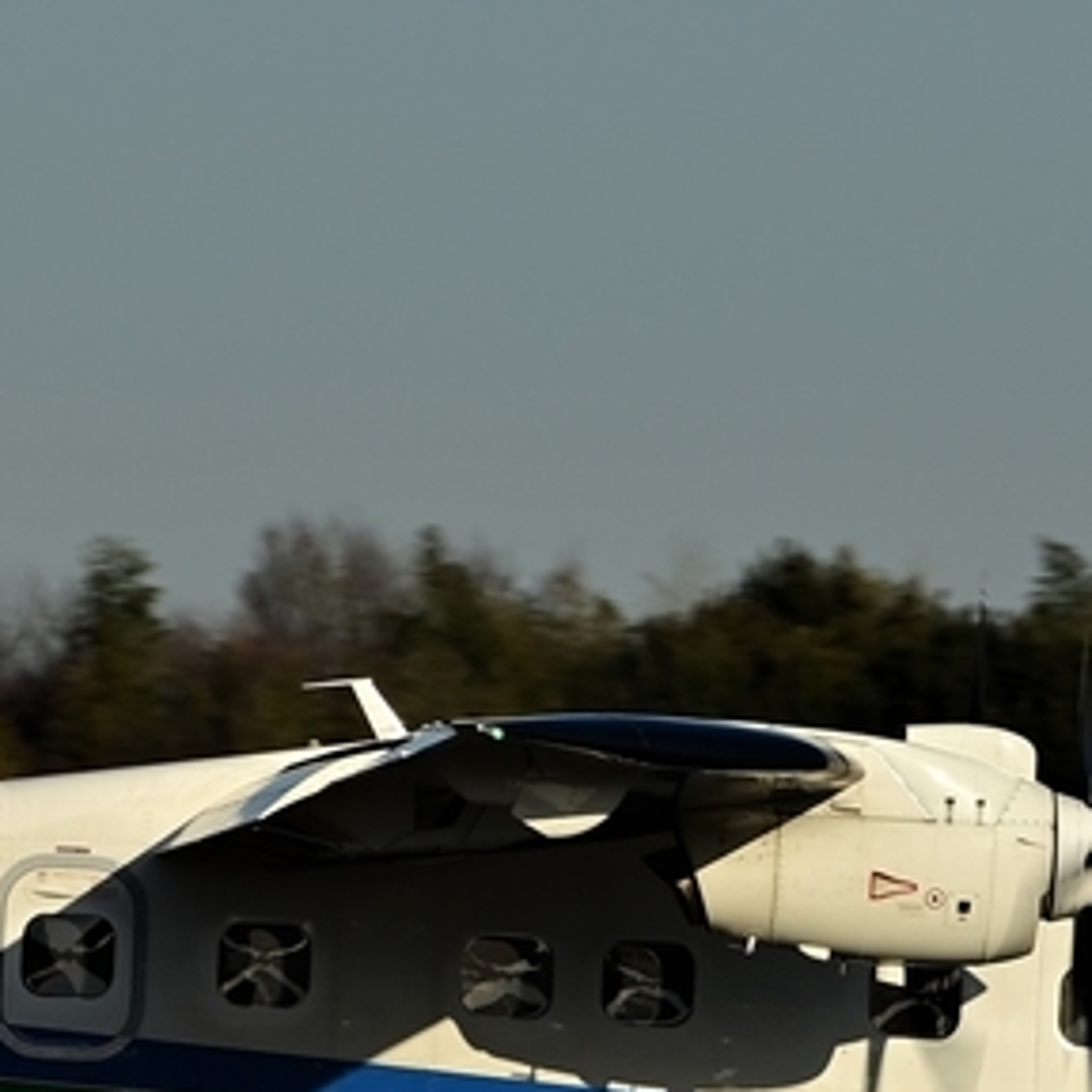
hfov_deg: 2.5
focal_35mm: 709
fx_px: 25304
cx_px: 231
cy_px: 1130
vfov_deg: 2.5
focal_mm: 200
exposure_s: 1/500
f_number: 8
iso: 100
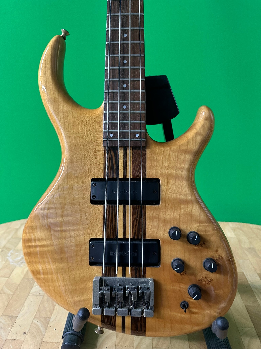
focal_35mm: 24
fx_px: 241
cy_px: 174
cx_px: 130
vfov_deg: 71.6
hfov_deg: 56.8
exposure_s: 1/60
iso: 320
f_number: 1.78
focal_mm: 6.86
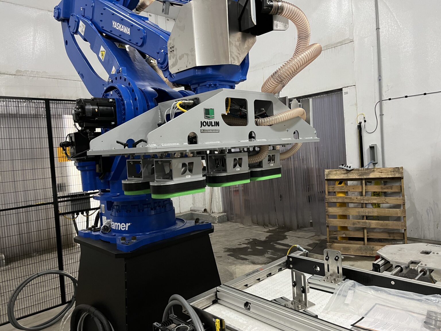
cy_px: 166
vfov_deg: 53.1
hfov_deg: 67.3
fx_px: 331
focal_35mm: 26
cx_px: 220
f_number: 1.6
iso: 400
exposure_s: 1/40
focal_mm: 5.1
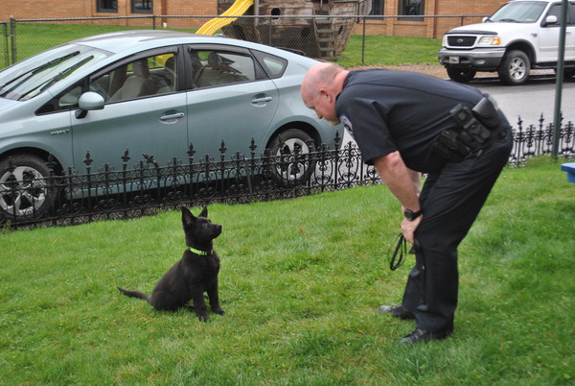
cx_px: 288
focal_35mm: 54
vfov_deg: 25.1
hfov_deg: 36.8
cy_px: 193
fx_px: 864
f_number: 5
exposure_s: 1/500
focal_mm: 36
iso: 560
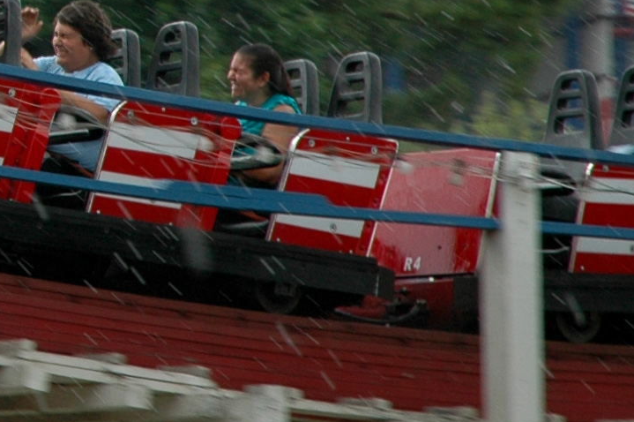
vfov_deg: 3.1
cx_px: -560
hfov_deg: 4.6
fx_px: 7724
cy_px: -181
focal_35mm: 439
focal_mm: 70
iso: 200
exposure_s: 1/400
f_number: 6.3
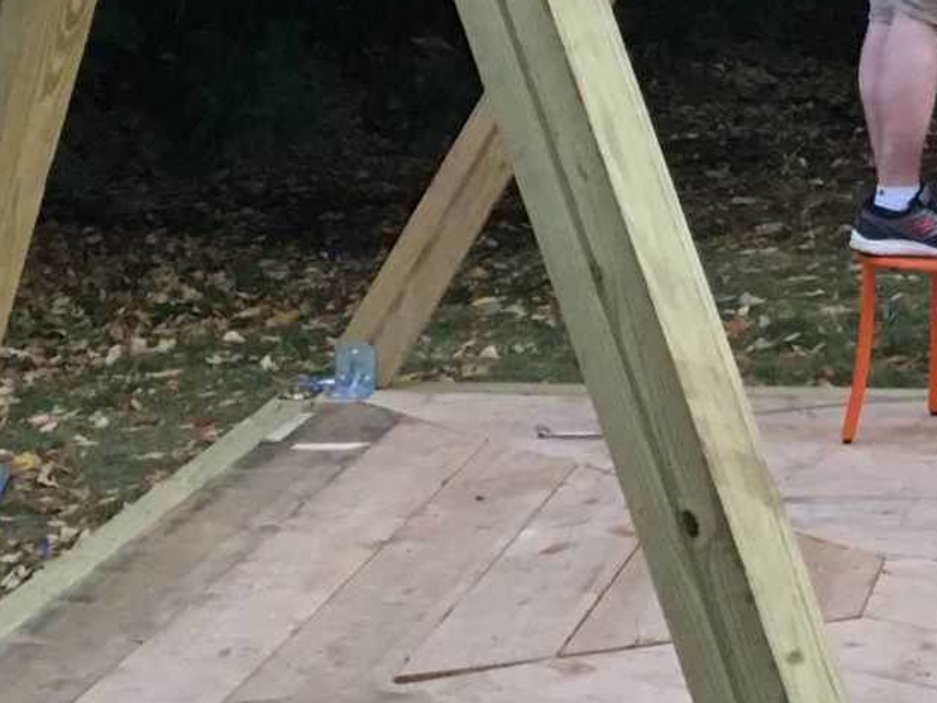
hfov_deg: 15.6
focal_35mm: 119
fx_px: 3221
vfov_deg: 12.3
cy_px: 9
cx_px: 1284
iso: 200
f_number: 2.2
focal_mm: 4.15
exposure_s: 1/24
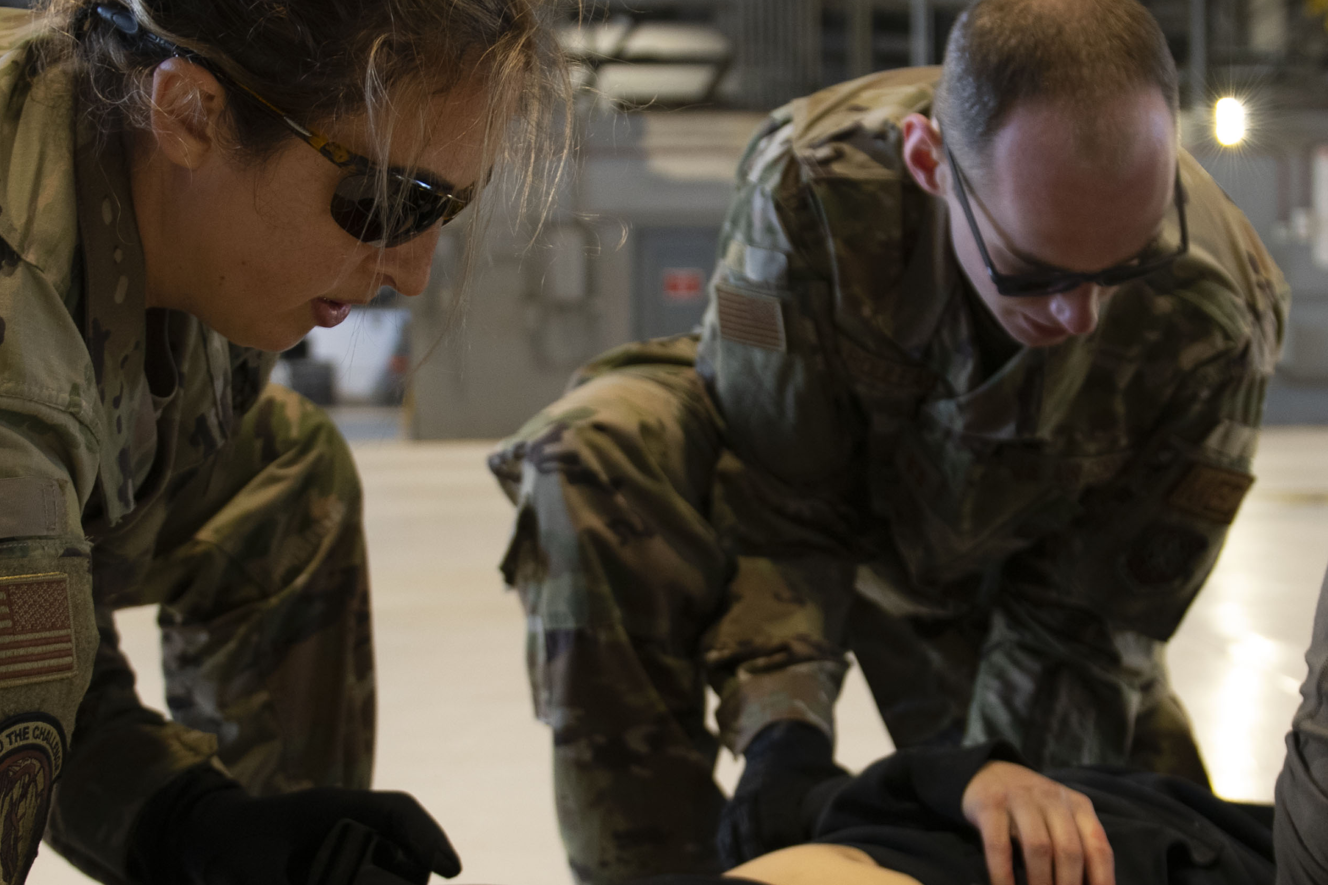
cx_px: 763
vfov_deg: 21.2
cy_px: 517
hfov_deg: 31.4
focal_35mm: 64
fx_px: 2361
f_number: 3.2
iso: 640
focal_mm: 26
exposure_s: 1/250
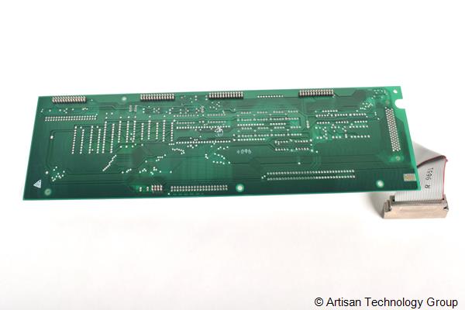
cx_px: 232
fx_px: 407
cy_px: 155
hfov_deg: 59.5
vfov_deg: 41.7
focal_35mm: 32
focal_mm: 21
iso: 200
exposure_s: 1/200
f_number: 13
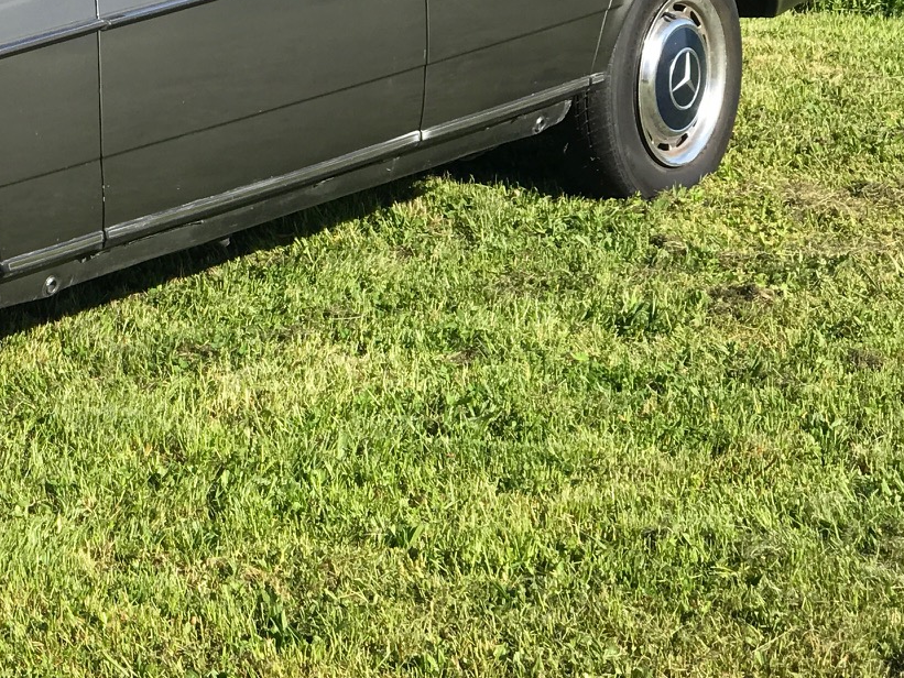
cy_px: 85
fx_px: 3657
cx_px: -88
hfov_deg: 13.8
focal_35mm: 140
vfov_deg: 10.5
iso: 20
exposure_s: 1/441
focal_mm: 6.6
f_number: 2.8
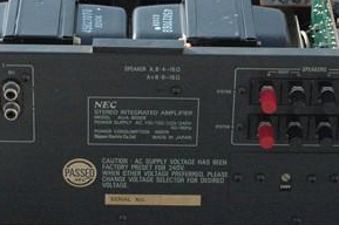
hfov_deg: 12.7
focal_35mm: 162
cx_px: 133
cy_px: 23
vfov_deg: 8.4
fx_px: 1524
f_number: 13
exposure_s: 1/640
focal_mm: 52
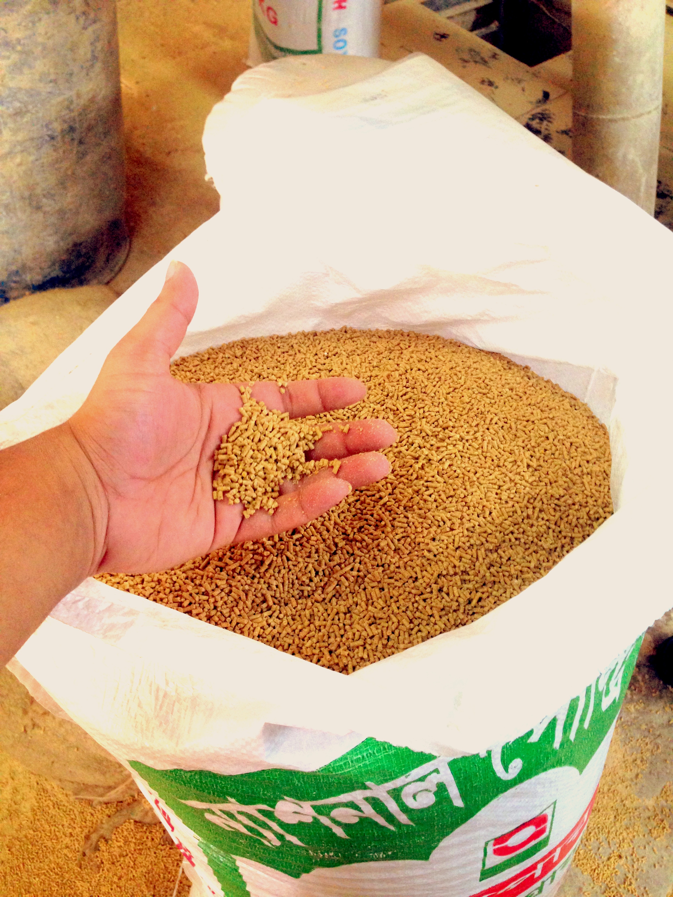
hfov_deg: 42.9
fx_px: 855
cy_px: 448
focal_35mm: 33
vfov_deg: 55.4
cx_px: 336
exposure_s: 1/20
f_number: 2.4
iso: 160
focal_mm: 4.13
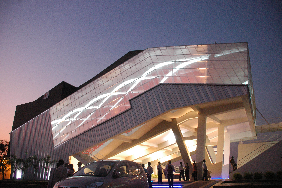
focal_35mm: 27
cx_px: 141
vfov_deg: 47.8
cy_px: 94
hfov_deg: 67.4
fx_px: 211
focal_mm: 18
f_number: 3.5
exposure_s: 1/15
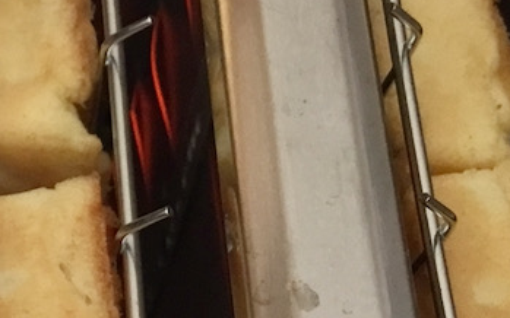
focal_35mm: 113
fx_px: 1570
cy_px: 333
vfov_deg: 11.4
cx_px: -82
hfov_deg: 17.7
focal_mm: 3.3
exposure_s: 1/33
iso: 125
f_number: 2.4
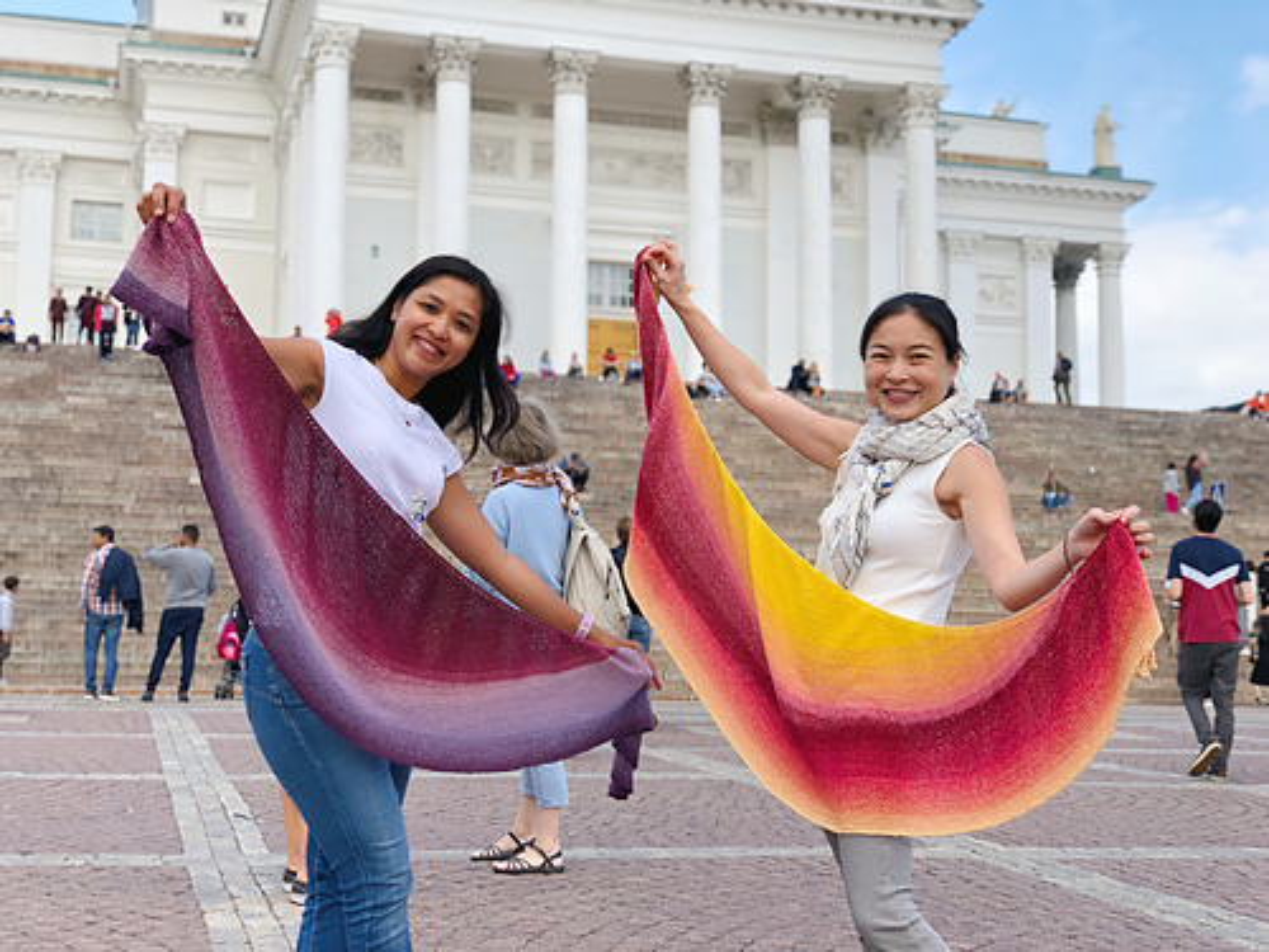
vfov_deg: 28.0
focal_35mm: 52
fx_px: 1906
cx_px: 634
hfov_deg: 36.8
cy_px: 476
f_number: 2.4
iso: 16
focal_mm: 6
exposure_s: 1/271
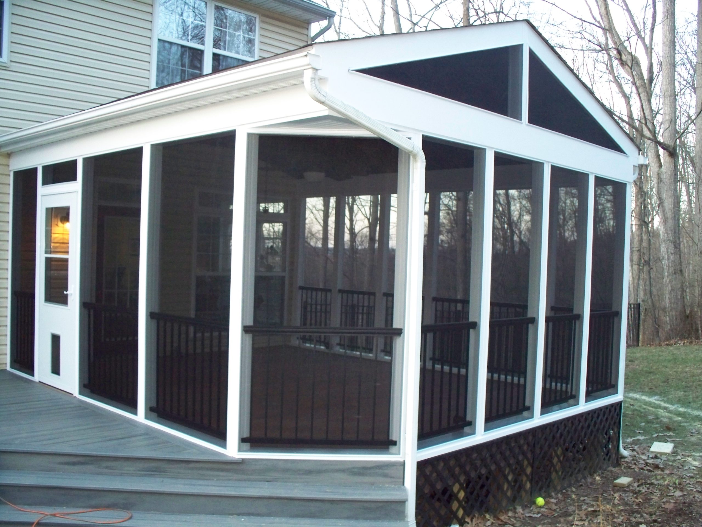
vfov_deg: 39.7
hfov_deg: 51.4
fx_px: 730
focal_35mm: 36
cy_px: 264
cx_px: 351
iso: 400
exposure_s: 1/30
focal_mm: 7.54
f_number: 2.8
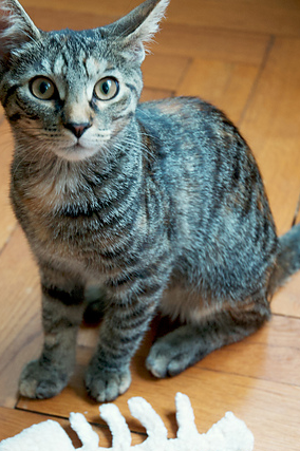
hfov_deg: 15.2
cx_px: 117
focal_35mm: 90
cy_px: 279
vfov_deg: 22.6
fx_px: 1127
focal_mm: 40
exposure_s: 1/30
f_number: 4.5
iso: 320
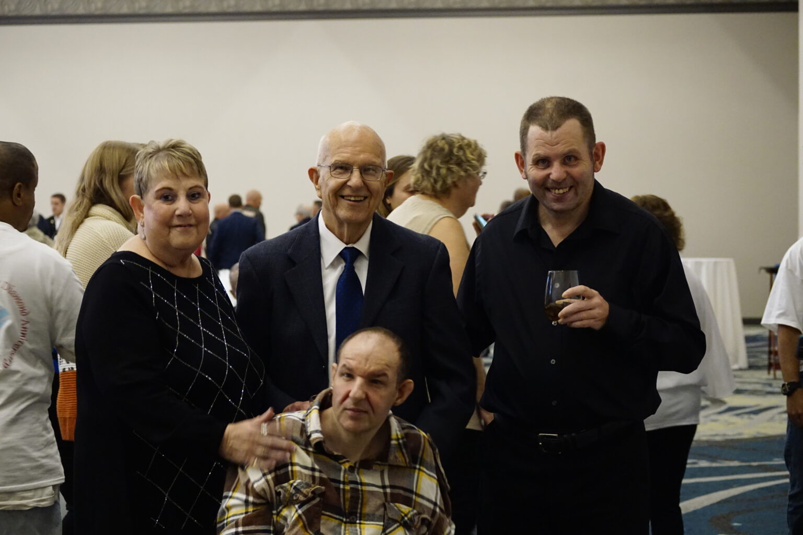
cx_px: 402
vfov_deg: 16.6
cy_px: 268
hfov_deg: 24.6
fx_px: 1840
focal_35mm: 82
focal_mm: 55
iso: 3200
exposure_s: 1/20
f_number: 4.5
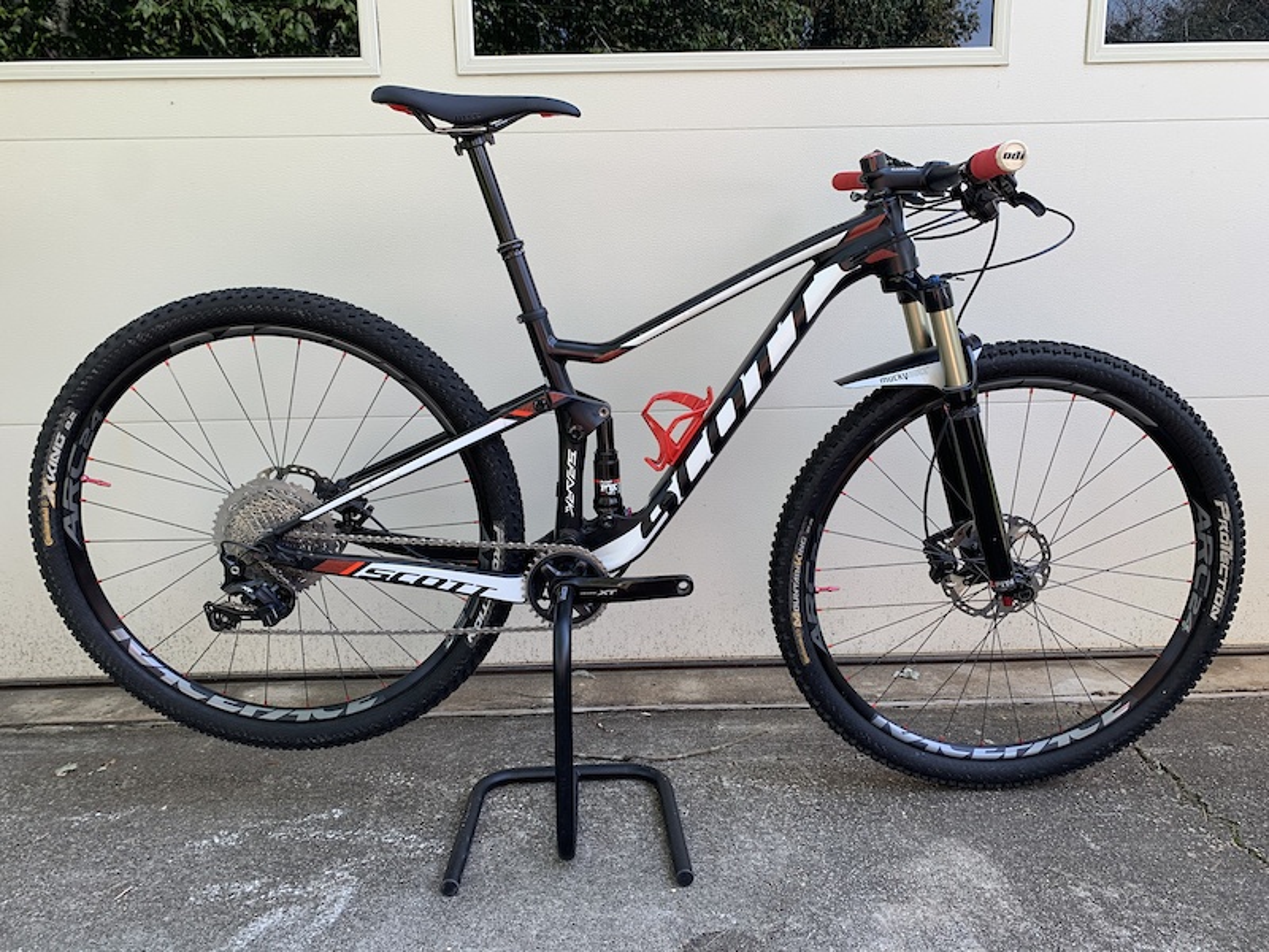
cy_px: 476
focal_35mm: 26
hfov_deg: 67.3
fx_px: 953
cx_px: 634
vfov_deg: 53.1
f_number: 1.8
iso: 25
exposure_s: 1/122
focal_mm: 4.25
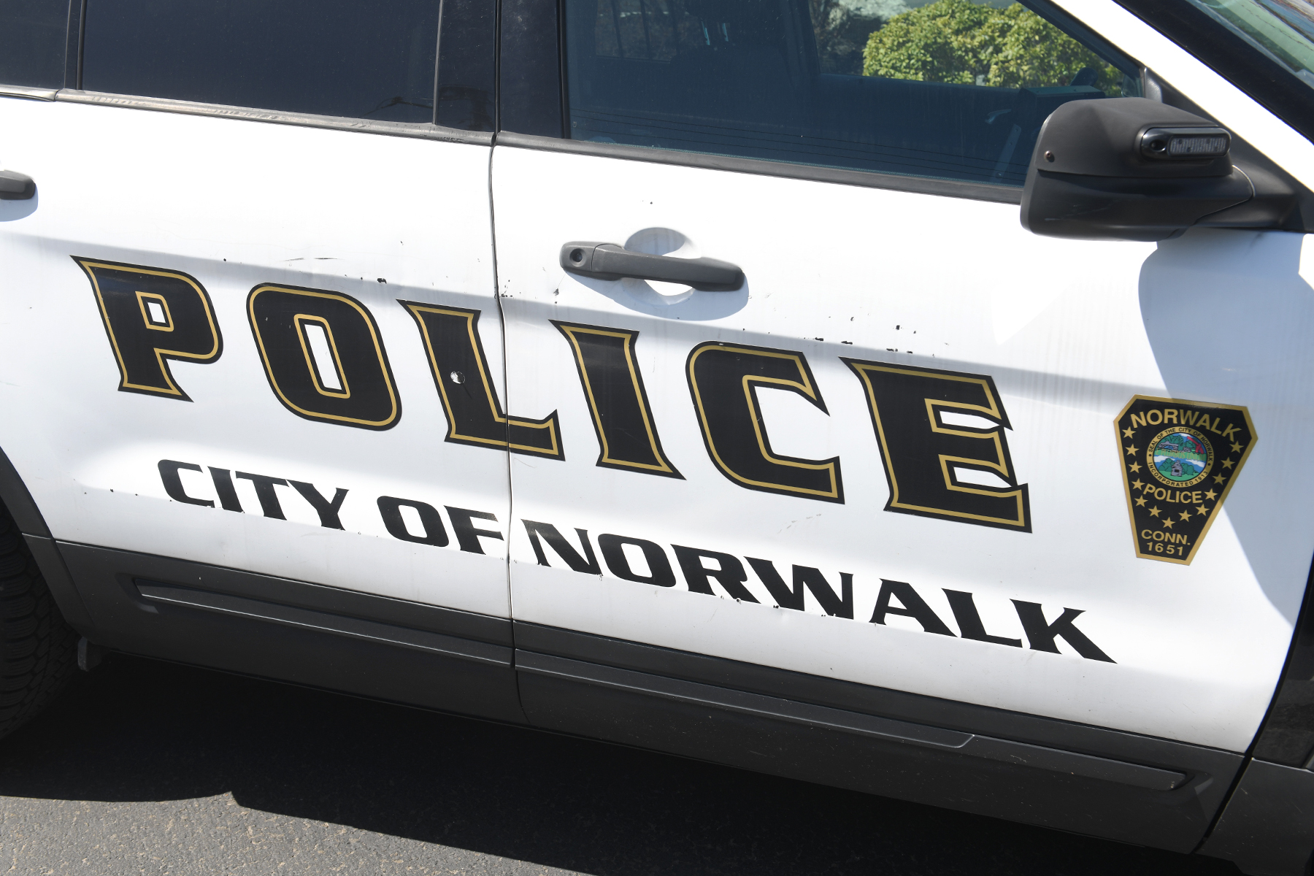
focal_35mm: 38
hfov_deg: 50.7
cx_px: 657
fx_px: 1387
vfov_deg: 35.1
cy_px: 438
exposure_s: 1/400
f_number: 8
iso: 200
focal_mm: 38
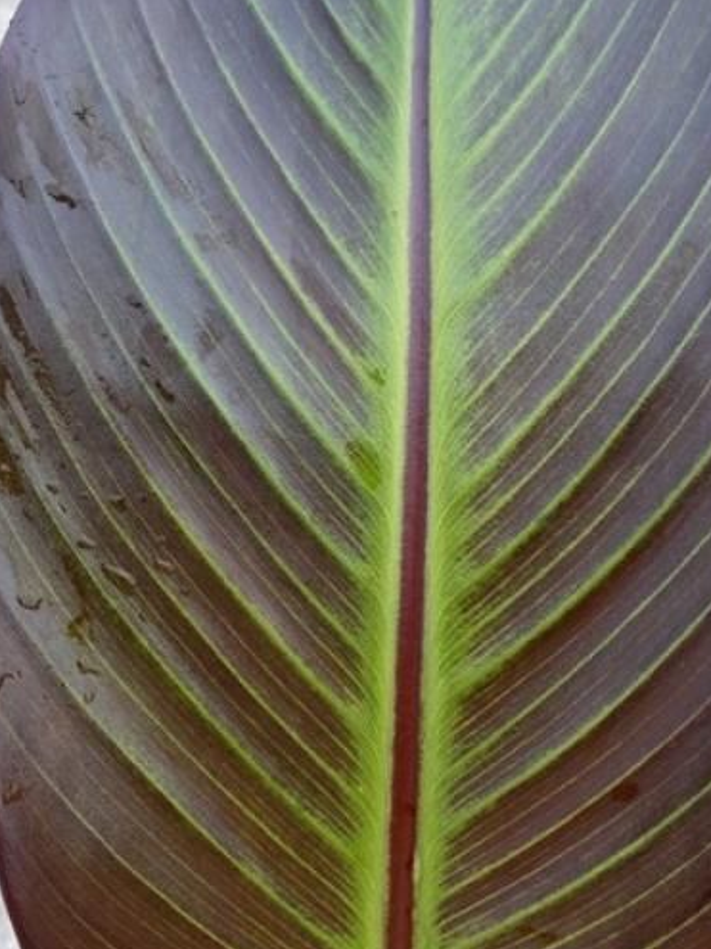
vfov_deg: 38.9
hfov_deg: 29.4
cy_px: 446
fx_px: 1343
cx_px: 481
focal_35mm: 49
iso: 32
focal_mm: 4.25
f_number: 1.8
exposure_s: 1/469
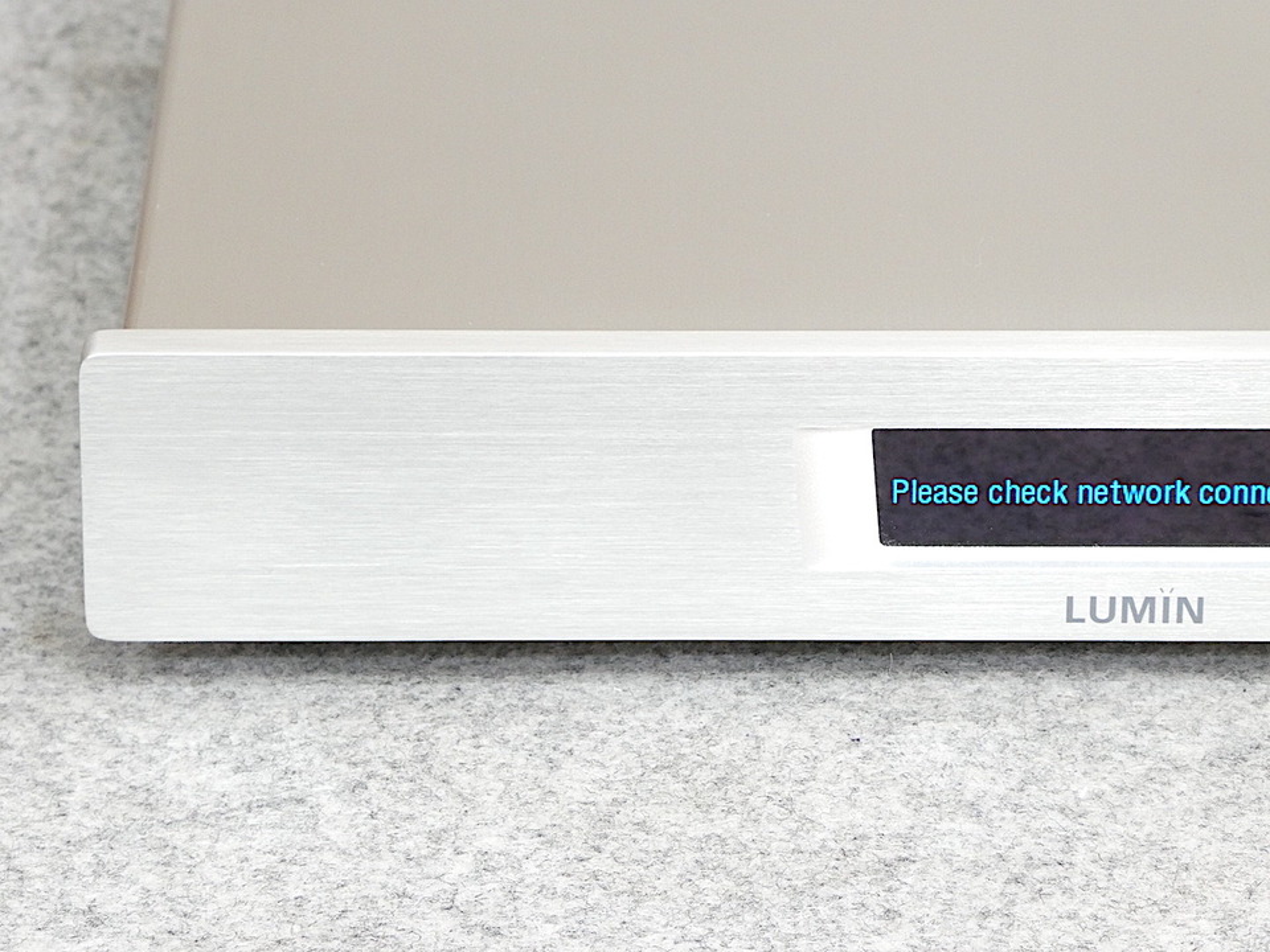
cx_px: 635
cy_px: 476
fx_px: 7338
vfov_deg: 7.4
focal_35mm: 200
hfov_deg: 9.9
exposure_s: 1/13
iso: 400
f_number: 5.6
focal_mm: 35.8
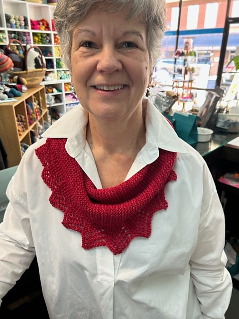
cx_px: 120
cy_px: 160
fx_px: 239
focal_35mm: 26
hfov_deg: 53.1
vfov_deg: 67.3
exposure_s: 1/60
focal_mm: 5.7
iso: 160
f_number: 1.5
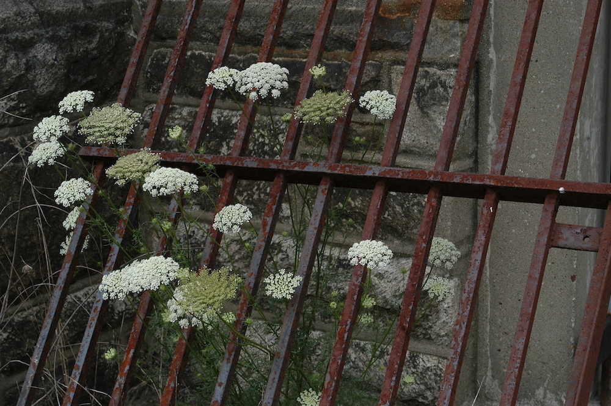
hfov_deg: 27.0
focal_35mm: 75
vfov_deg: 18.2
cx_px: 306
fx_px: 1272
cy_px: 203
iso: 200
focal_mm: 50
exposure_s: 1/250
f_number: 8
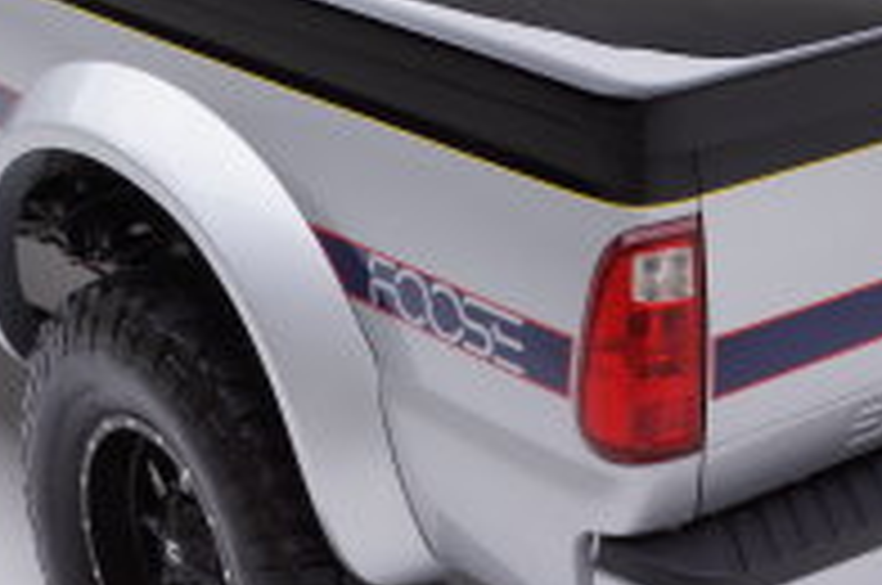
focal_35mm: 92
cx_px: 410
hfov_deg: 22.2
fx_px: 2250
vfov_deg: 14.7
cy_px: 133
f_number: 13
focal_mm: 24
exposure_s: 1/125
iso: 100
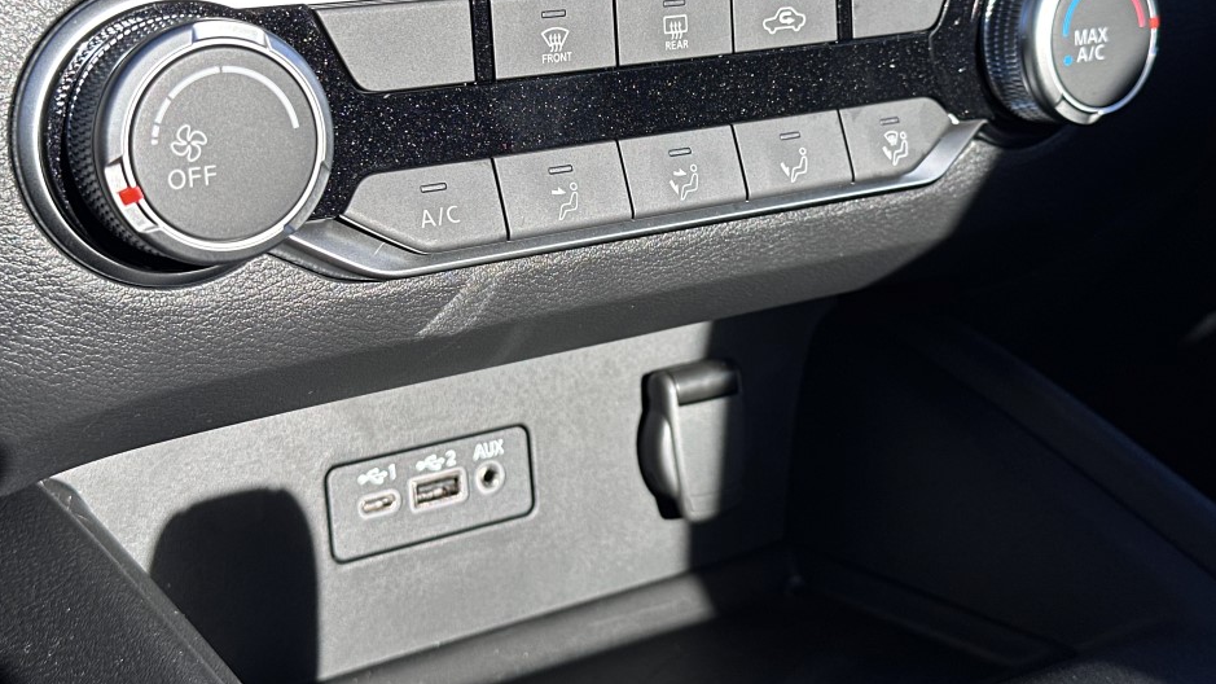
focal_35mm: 57
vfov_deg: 21.0
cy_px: 220
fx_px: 1838
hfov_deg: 36.6
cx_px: 638
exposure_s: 1/745
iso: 64
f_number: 1.78
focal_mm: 6.86
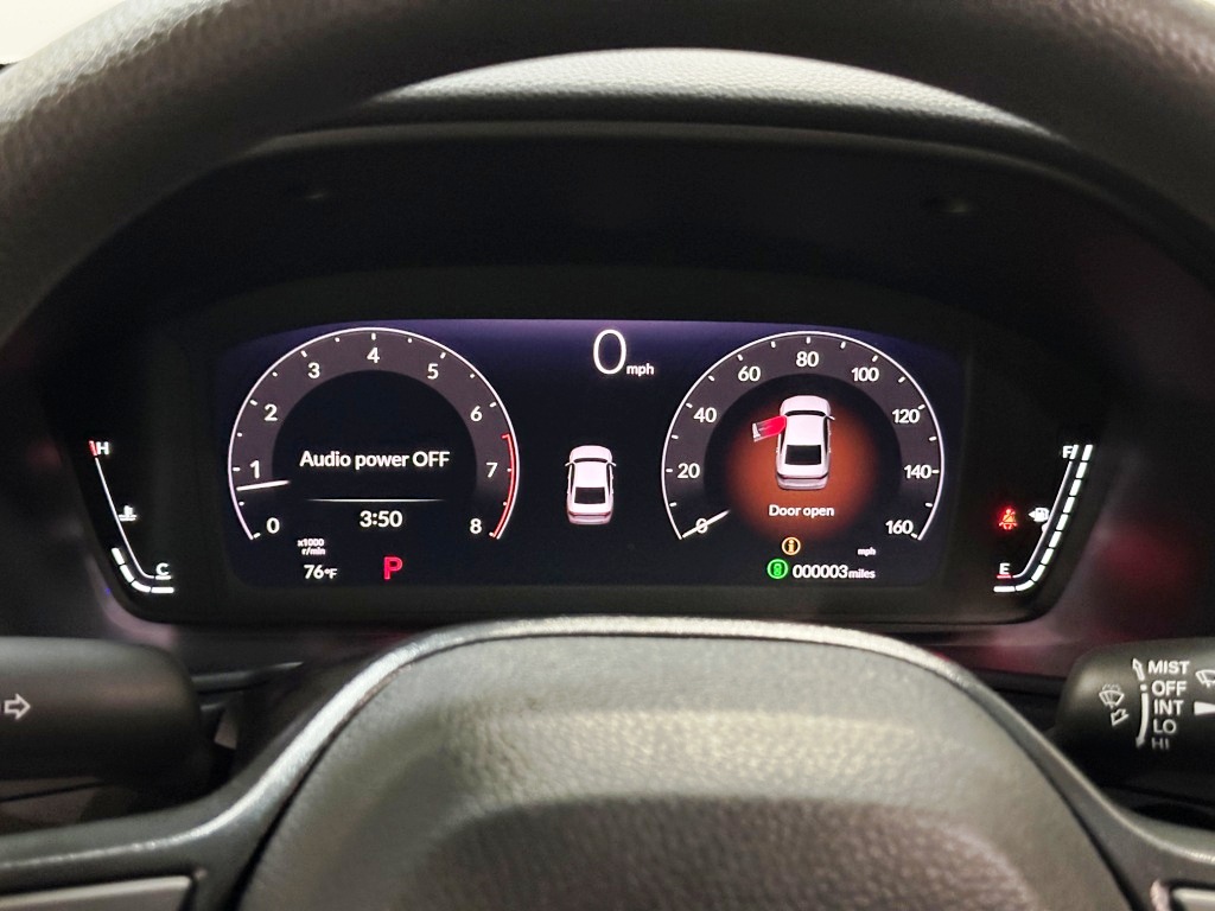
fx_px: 1685
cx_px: 608
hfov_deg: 39.7
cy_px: 456
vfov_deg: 30.3
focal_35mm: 48
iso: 640
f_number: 1.78
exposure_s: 1/30
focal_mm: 6.86
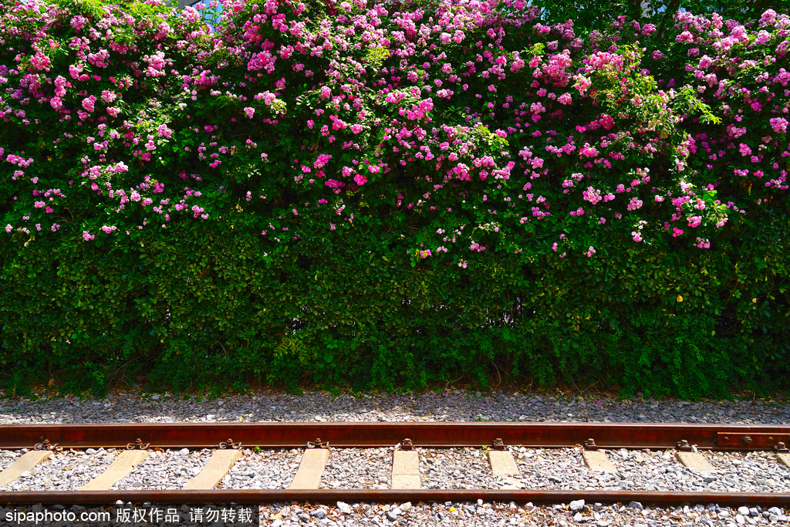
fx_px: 658
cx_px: 395
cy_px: 264
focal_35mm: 30
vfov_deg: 43.6
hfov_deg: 61.9
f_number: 10
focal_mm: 30
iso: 400
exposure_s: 1/800
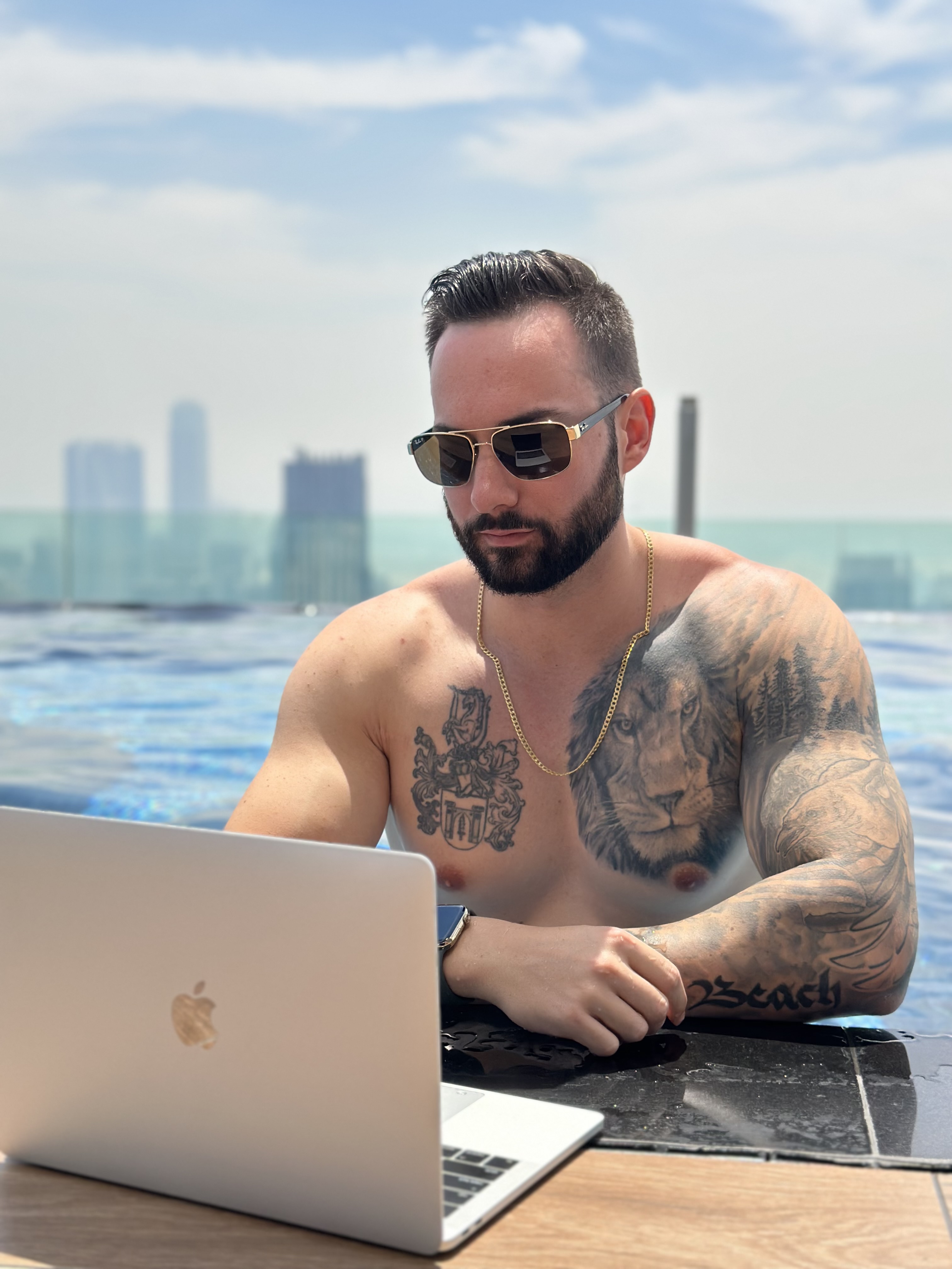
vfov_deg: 39.7
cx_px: 476
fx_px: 1760
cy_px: 634
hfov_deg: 30.3
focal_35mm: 48
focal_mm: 6.86
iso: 100
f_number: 1.78
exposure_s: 1/8197
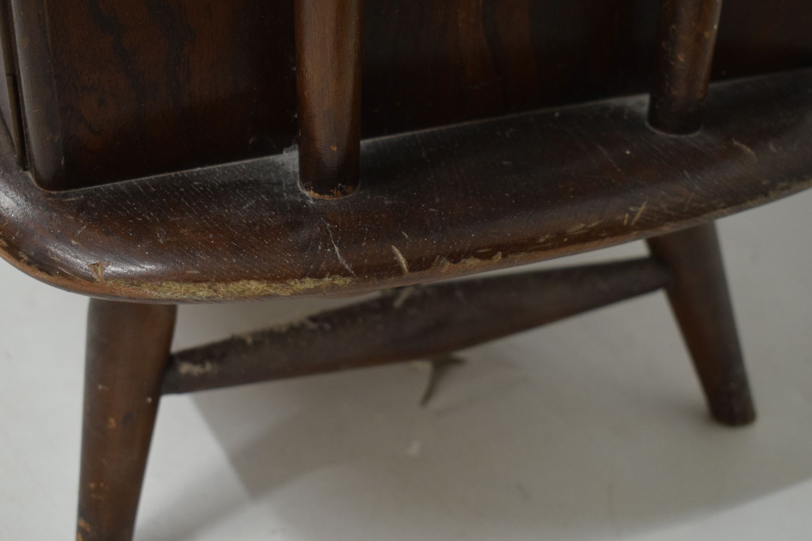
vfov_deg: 22.6
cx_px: 406
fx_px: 1353
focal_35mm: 60
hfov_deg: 33.4
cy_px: 270
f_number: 5
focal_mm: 40
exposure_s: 1/125
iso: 1600
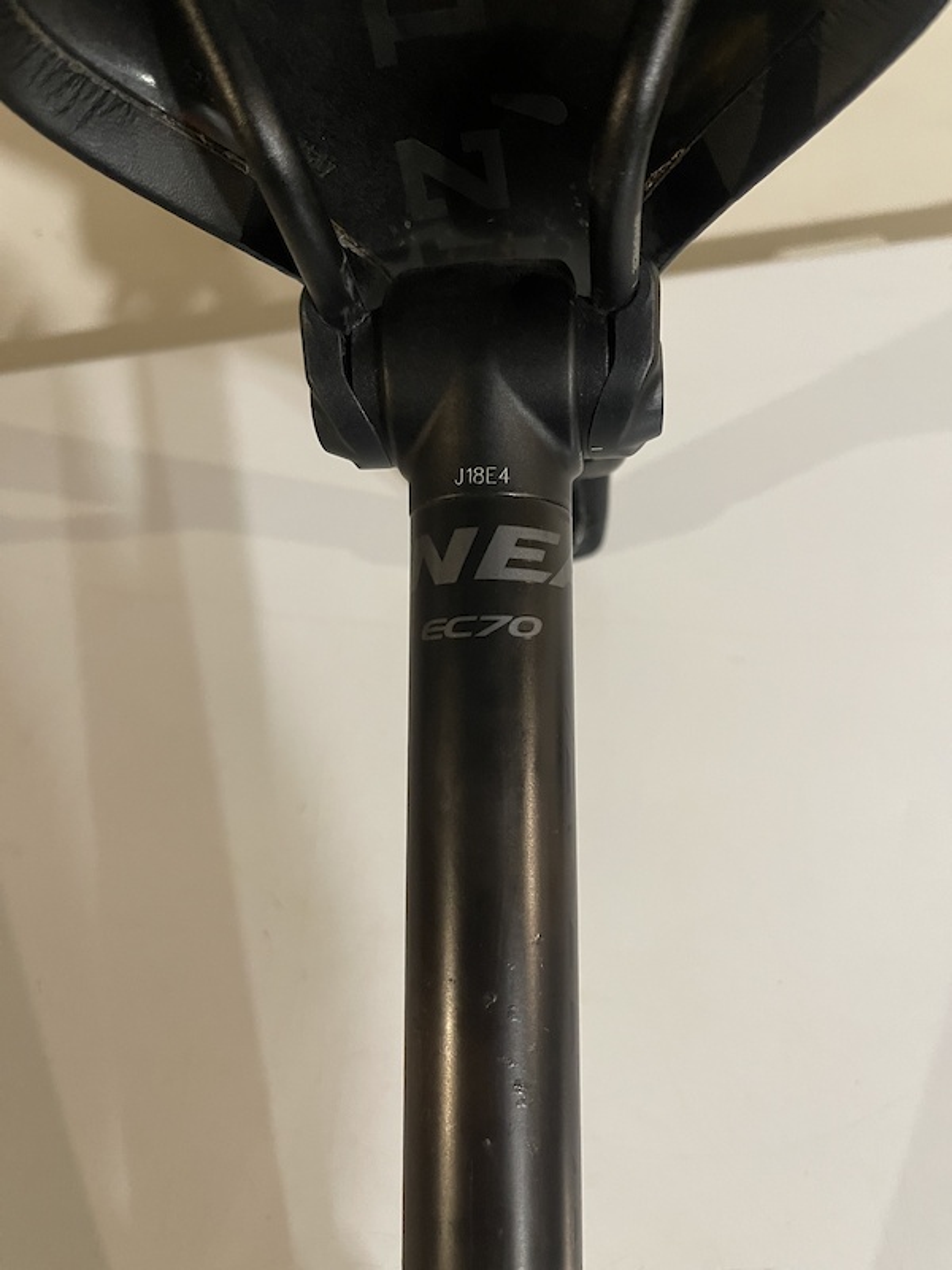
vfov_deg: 67.3
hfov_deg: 53.1
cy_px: 635
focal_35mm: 26
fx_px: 953
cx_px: 476
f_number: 1.6
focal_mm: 5.1
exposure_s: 1/40
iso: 500
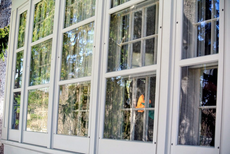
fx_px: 518
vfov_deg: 16.9
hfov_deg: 25.0
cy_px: 77
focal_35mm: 81
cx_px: 115
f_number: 4
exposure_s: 1/200
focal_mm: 30
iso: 100
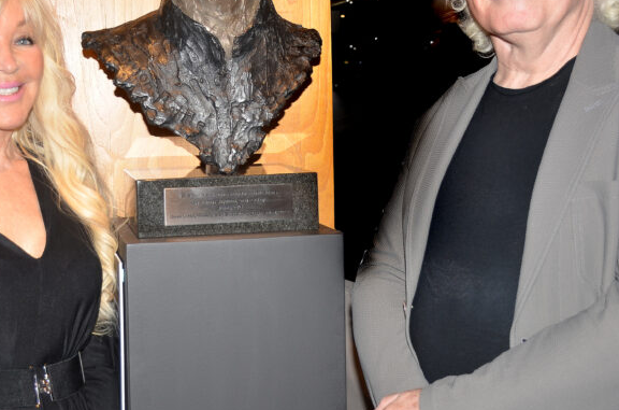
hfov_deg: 31.4
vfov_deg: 21.0
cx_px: 250
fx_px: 1098
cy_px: 108
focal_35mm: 64
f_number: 3.8
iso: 100
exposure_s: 1/60
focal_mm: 24
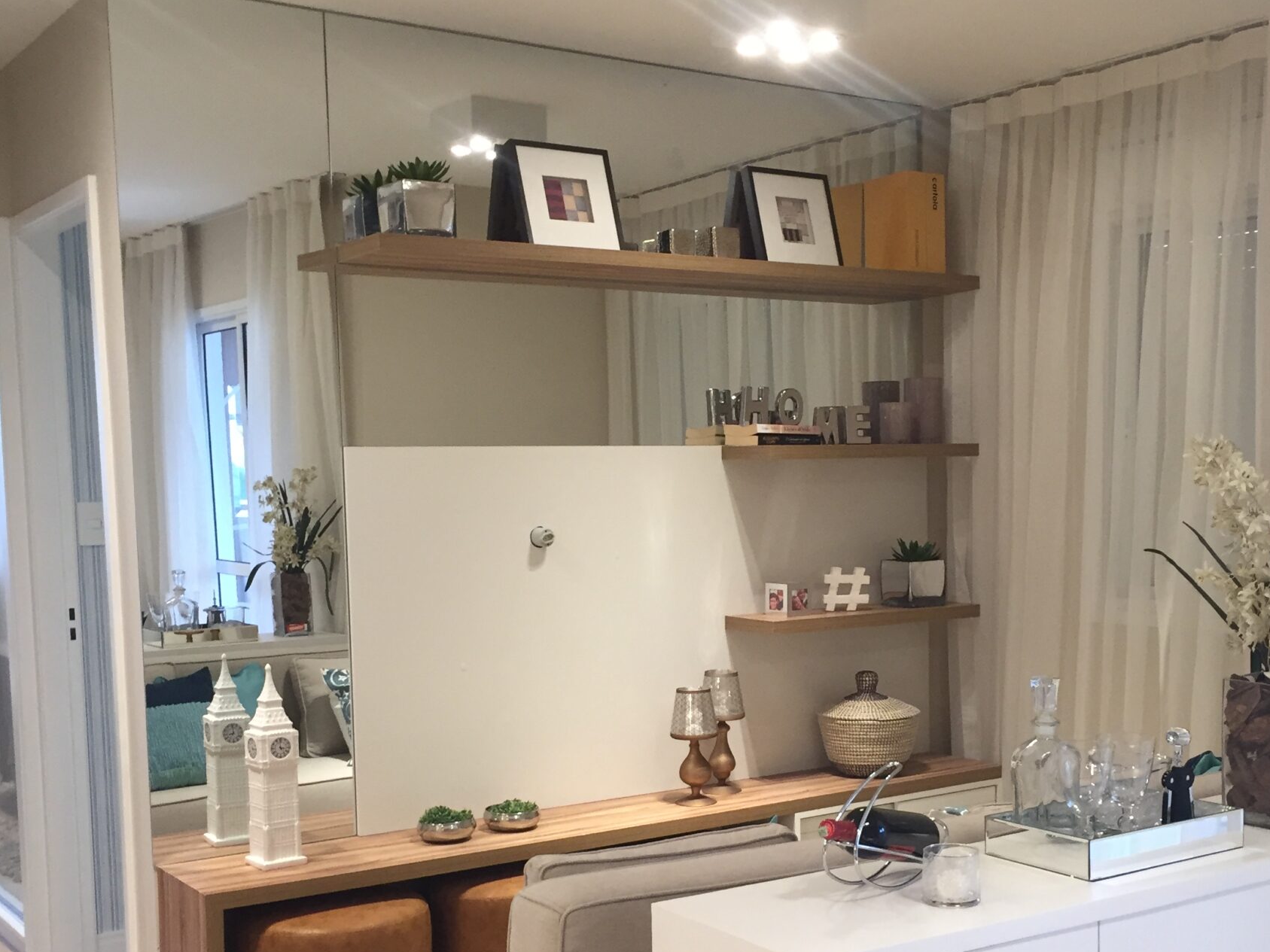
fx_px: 1614
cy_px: 625
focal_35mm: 44
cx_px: 710
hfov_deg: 42.9
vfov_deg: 32.6
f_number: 2.2
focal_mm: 4.15
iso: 80
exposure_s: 1/30
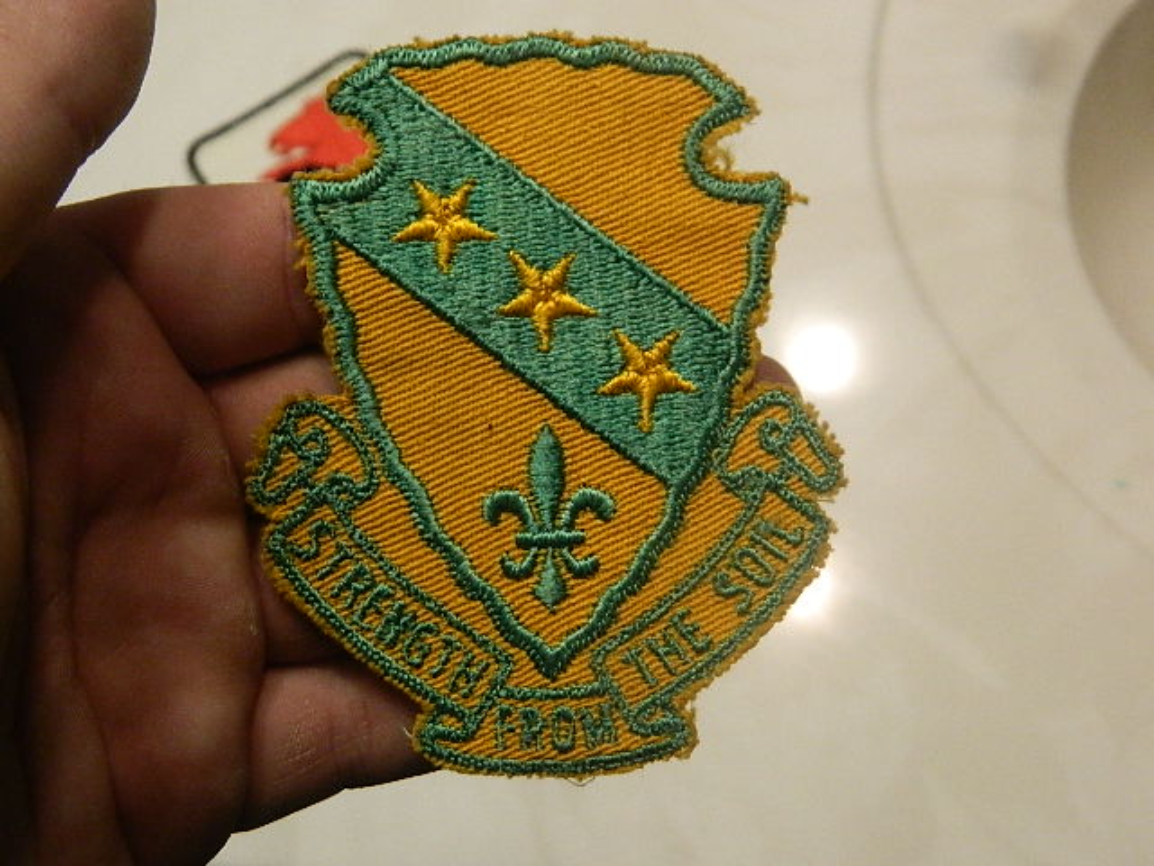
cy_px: 433
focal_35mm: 41
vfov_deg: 35.1
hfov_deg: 45.8
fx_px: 1367
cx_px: 577
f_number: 3.5
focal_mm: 7.3
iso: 400
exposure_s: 1/100
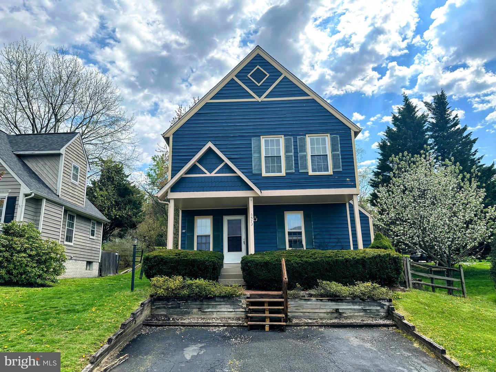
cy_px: 186
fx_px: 344
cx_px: 248
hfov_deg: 71.6
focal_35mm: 24
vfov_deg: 56.8
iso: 80
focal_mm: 6.86
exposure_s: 1/2353
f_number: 1.78
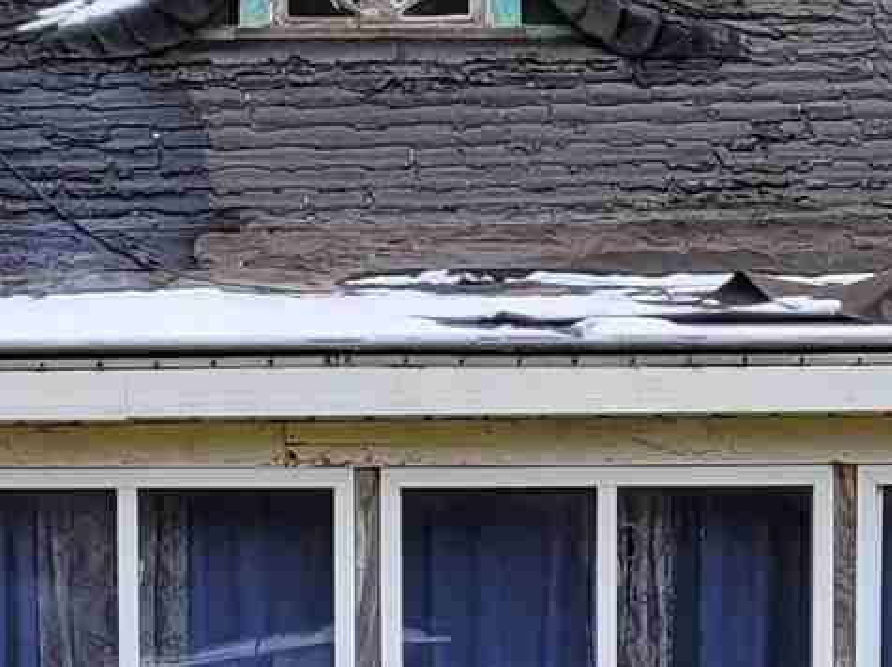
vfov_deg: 8.4
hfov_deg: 11.7
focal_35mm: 169
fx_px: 4352
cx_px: 240
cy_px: 1219
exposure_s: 1/357
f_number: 1.8
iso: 40
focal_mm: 5.4
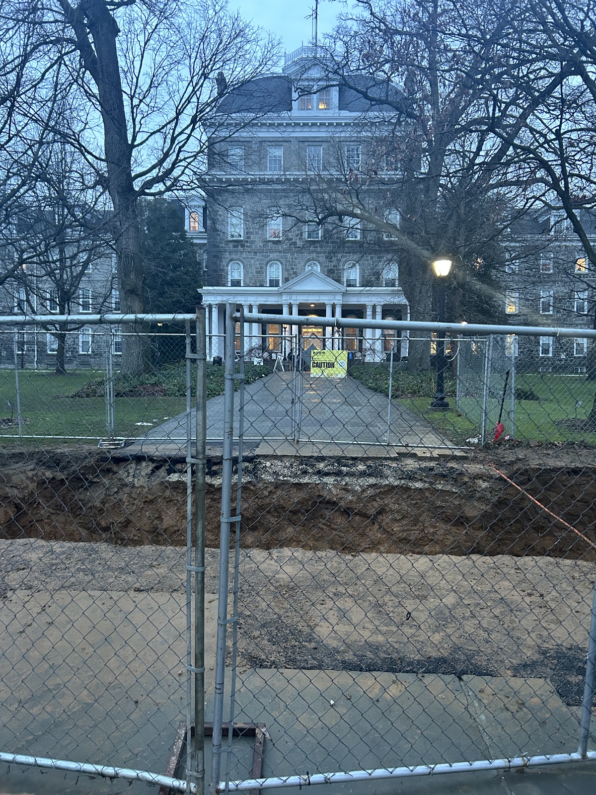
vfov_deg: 67.3
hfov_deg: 53.1
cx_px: 298
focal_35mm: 26
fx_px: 597
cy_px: 398
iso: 400
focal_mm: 5.7
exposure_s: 1/60
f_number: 1.5
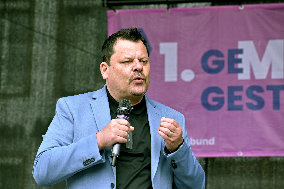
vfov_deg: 6.3
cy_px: 94
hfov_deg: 9.5
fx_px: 1716
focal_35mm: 218
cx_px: 142
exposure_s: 1/125
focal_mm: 145
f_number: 6.3
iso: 200
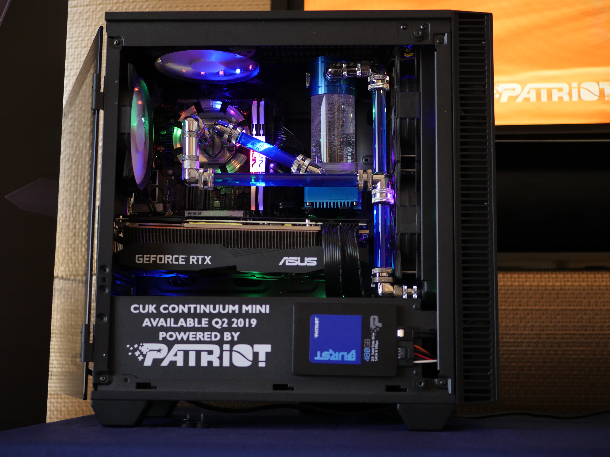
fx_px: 881
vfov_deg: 29.1
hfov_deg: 38.2
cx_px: 305
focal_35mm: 50
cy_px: 228
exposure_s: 1/125
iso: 800
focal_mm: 25
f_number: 1.7
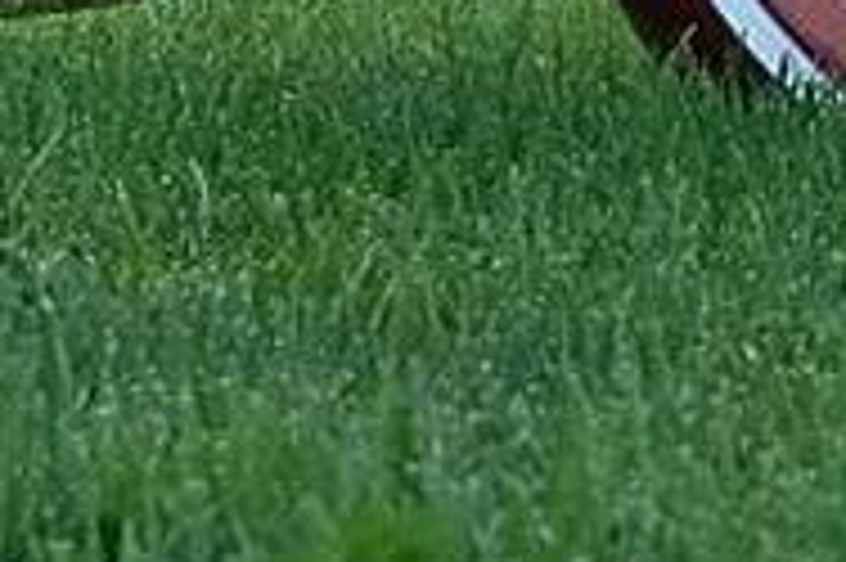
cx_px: -446
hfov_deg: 5.8
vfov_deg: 3.8
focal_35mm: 354
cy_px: -1066
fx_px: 8312
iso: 160
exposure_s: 1/200
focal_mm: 8.8
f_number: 3.8
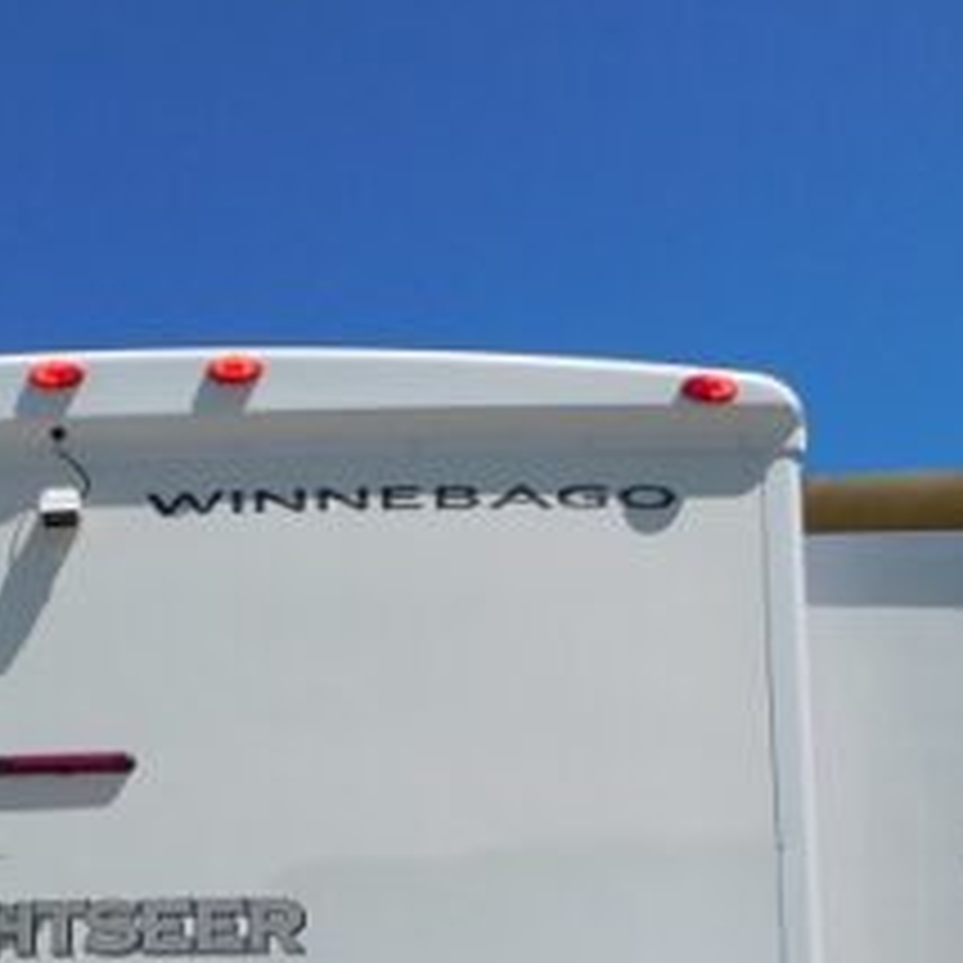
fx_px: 2392
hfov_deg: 22.1
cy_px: 1125
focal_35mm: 76
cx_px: 54
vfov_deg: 21.3
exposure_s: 1/800
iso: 125
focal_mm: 4
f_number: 6
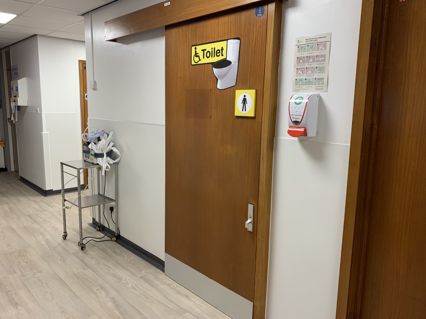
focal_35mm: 27
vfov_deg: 51.4
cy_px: 160
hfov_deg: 65.3
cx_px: 214
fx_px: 332
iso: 80
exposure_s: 1/50
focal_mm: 4.25
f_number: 1.8
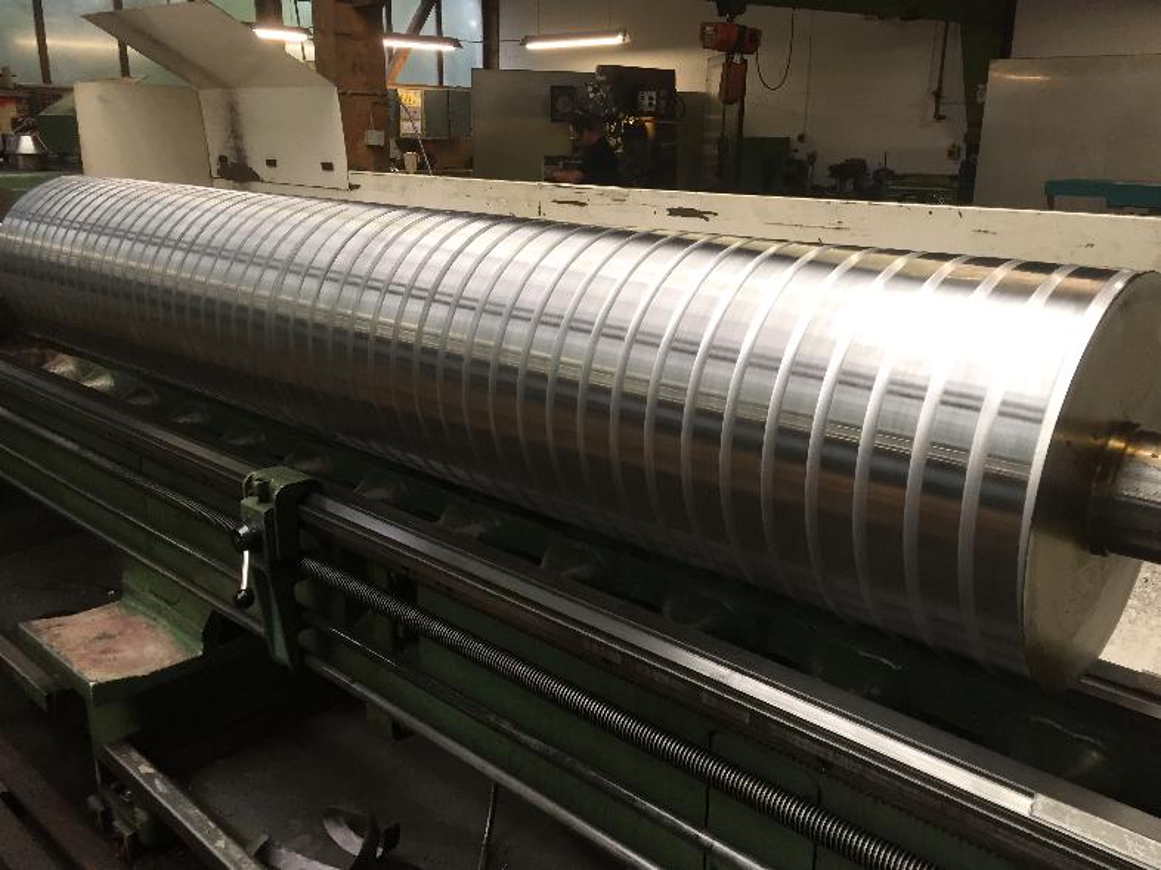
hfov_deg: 61.7
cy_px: 435
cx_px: 580
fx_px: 972
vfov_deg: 48.2
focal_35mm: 29
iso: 50
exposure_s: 1/30
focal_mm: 4.15
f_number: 2.2
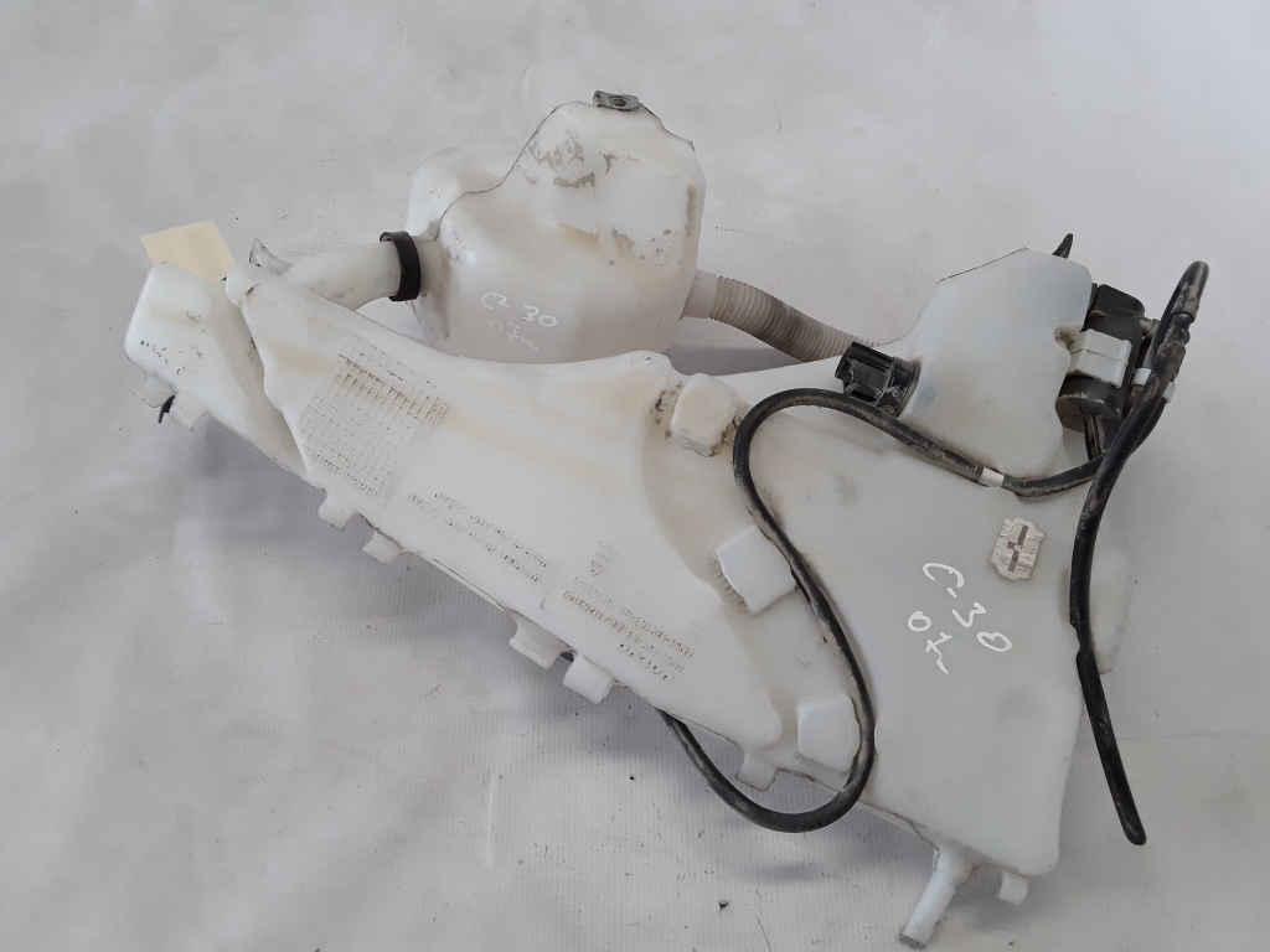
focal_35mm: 27
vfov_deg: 51.4
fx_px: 991
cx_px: 635
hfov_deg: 65.3
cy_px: 476
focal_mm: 2.91
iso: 64
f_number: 1.9
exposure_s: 1/100
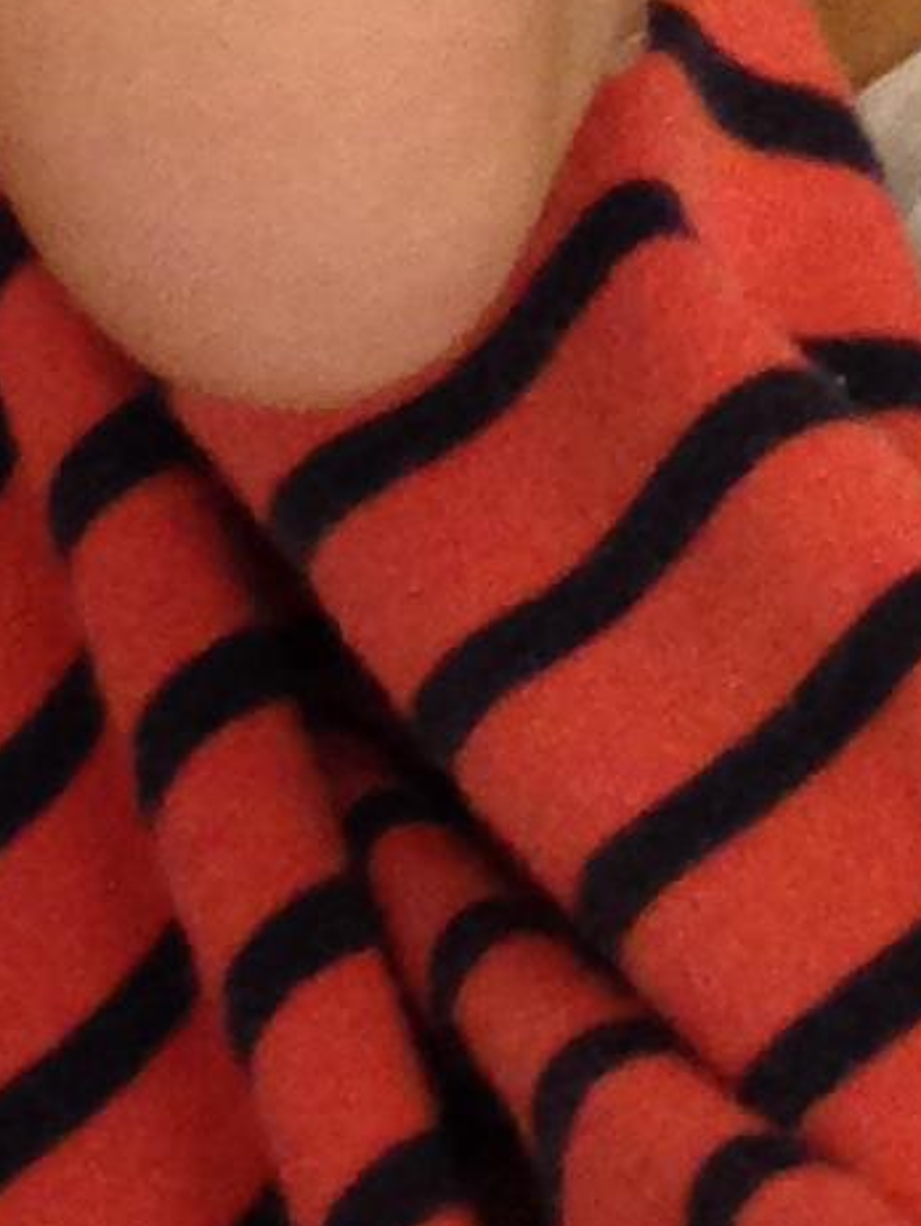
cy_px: -1391
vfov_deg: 8.0
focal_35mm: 233
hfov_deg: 5.8
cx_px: 3185
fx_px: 8258
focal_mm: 4.12
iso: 200
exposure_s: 1/20
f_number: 2.4
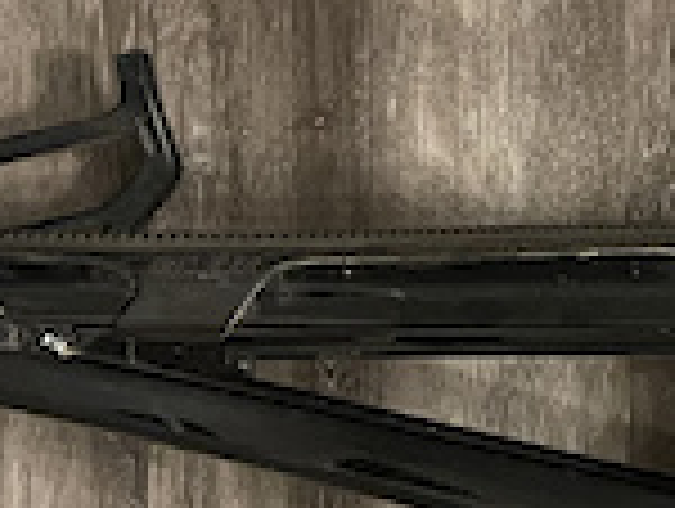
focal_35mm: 133
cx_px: 1287
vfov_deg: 11.2
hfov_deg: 13.1
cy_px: 288
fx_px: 2598
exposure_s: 1/30
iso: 500
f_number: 1.6
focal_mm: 5.1
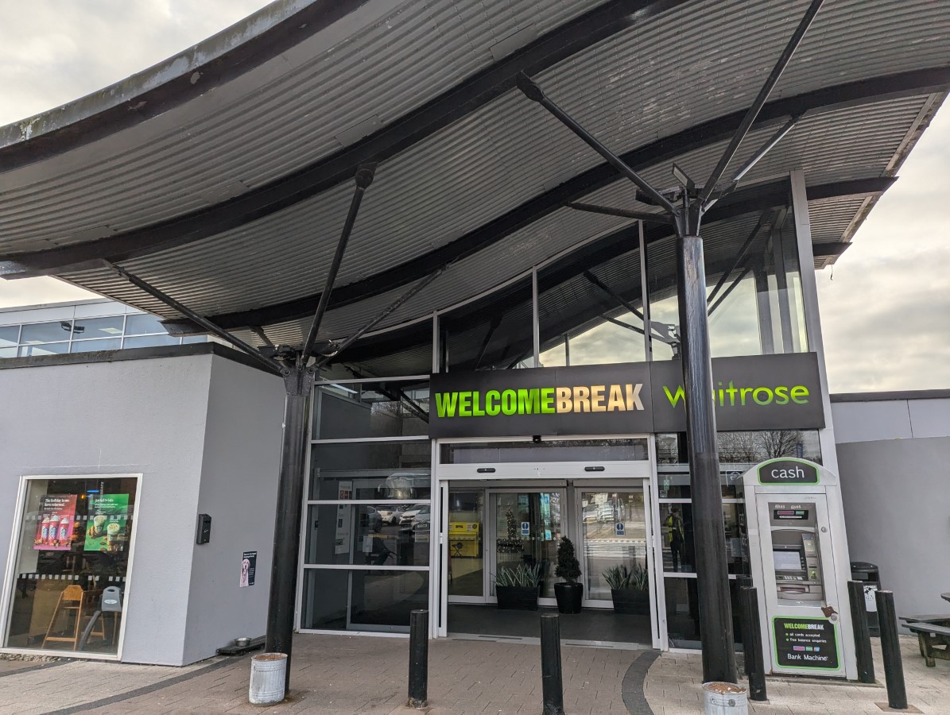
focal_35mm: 24
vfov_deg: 56.9
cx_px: 475
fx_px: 660
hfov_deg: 71.5
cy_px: 358
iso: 38
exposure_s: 1/858
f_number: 1.85
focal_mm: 6.81
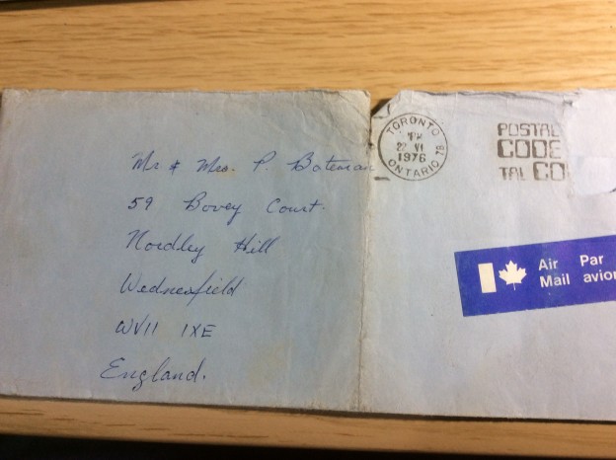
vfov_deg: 44.1
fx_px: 569
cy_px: 230
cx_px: 308
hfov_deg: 56.9
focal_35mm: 32
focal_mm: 3.3
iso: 32
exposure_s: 1/25
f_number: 2.4
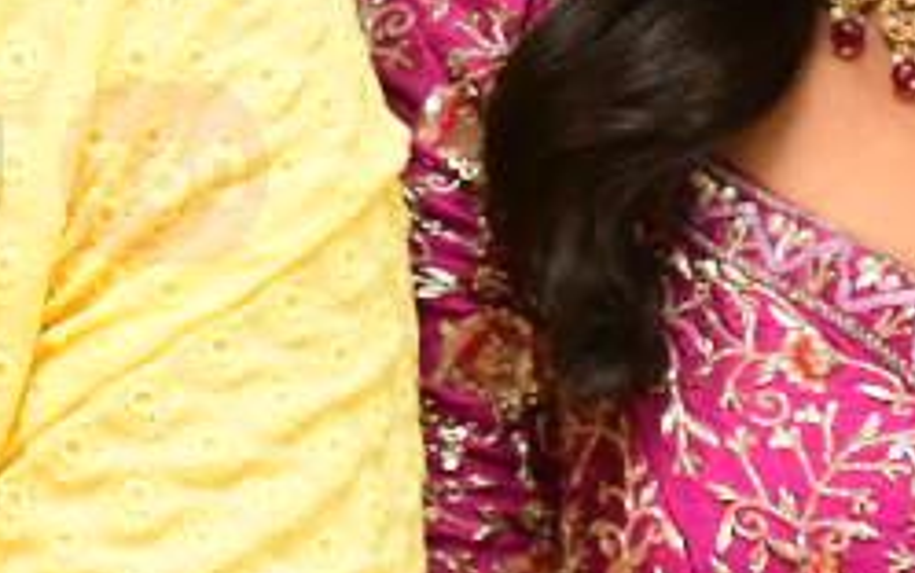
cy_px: 173
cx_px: -191
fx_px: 10755
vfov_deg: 3.1
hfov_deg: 4.9
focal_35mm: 431
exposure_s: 1/160
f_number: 4
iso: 4000
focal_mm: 65
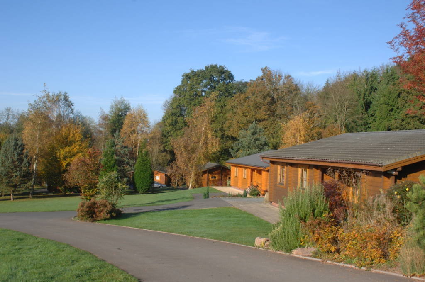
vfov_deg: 31.8
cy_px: 141
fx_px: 495
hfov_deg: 46.5
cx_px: 212
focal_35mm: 42
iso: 100
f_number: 9
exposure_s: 1/125
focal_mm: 28
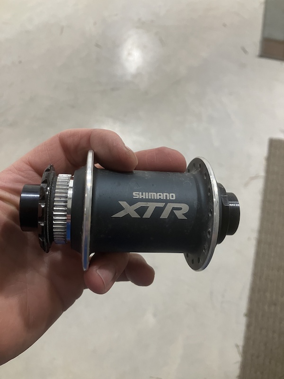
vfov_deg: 63.4
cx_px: 142
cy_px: 190
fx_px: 306
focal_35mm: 28
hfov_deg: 49.7
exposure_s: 1/60
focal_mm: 3.99
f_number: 1.8
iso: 160
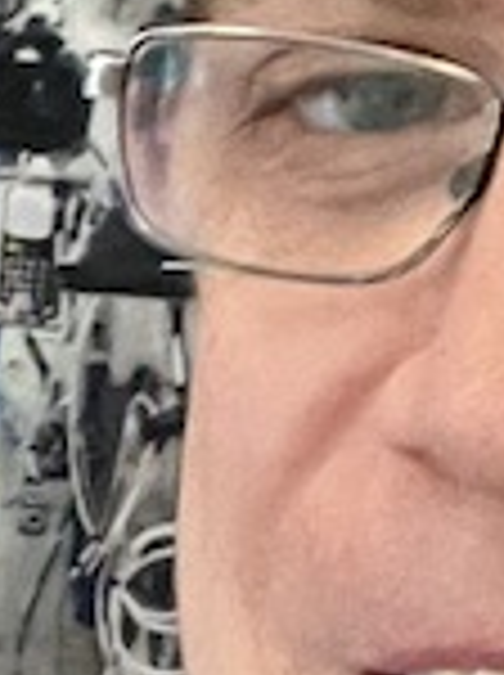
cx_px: -94
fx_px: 4166
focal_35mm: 214
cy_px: 673
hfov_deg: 6.9
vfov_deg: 9.2
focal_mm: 2.71
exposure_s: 1/30
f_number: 2.2
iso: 500
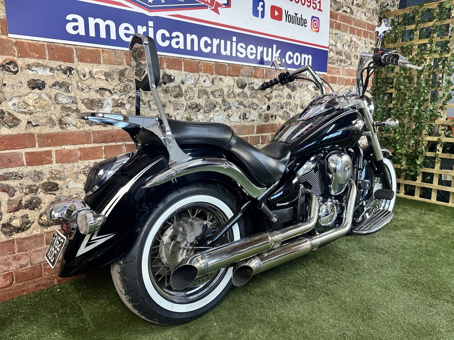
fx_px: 315
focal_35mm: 24
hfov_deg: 71.6
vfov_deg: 56.8
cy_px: 170
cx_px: 227
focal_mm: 6.86
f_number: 1.78
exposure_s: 1/50
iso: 250
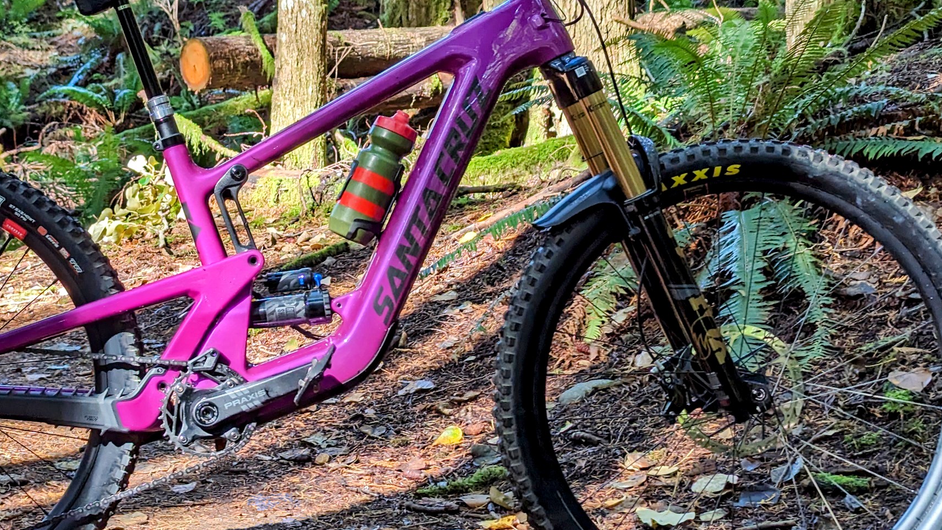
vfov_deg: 15.5
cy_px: 306
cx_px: 326
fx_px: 1948
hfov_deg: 27.0
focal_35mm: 78
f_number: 1.85
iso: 68
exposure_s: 1/62.9
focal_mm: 6.81
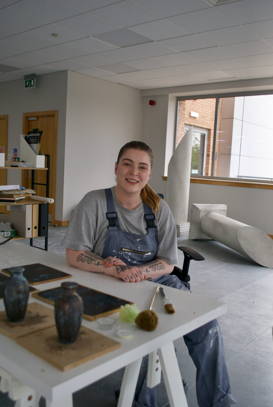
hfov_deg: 40.1
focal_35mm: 33
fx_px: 374
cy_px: 204
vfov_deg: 57.2
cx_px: 136
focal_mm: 22
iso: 220
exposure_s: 1/125
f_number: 4
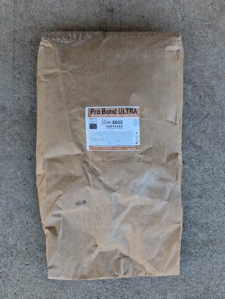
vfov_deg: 39.6
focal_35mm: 48
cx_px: 112
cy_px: 150
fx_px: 415
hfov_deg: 30.3
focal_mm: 6.81
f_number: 1.85
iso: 46
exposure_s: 1/341
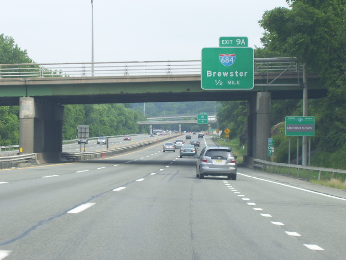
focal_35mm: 114
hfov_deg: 17.2
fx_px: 1141
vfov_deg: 13.0
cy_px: 132
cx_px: 178
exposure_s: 1/250
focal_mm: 18
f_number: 4.6
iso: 80
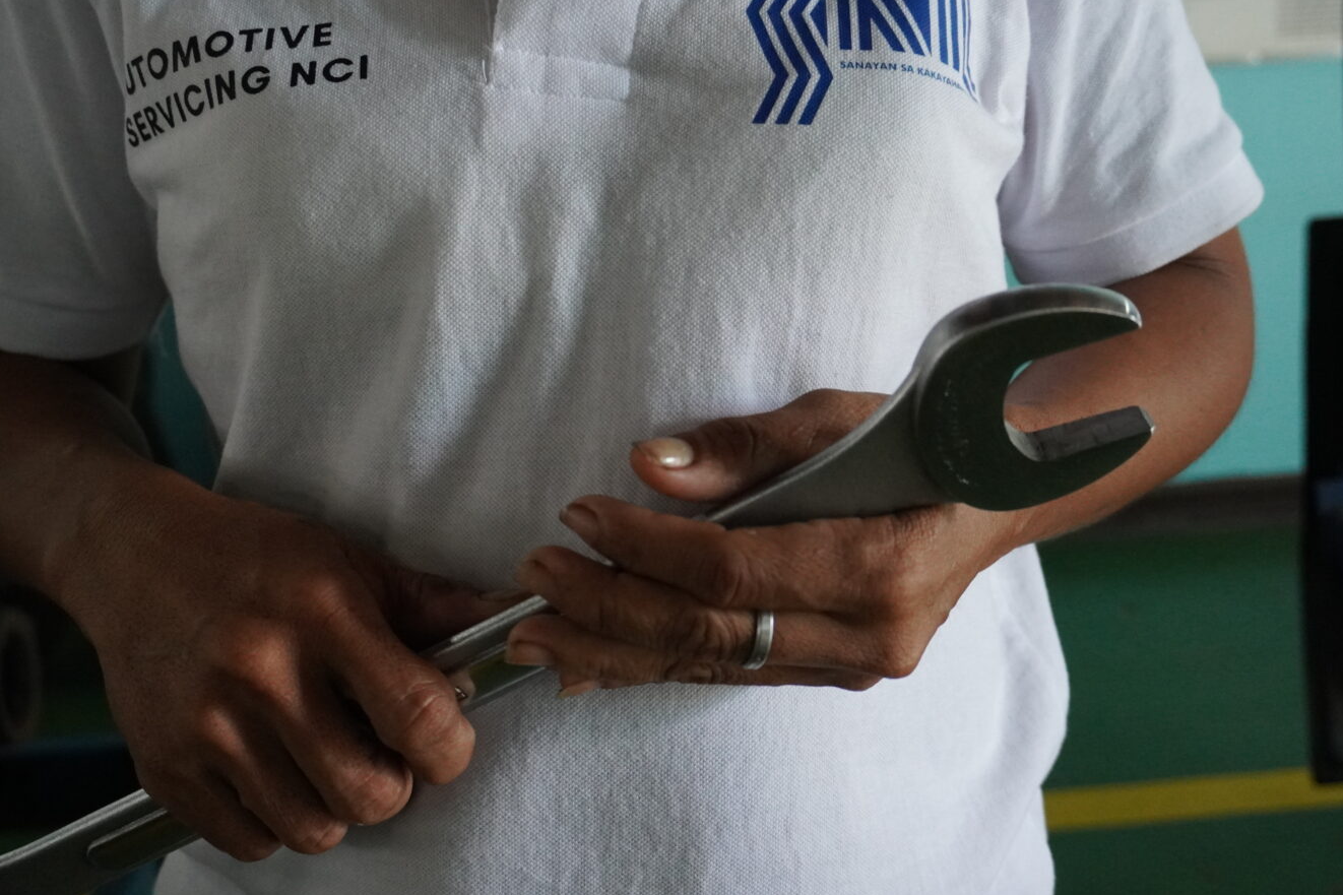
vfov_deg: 30.8
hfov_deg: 44.9
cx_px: 618
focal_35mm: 44
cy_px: 395
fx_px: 1626
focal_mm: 25
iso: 3200
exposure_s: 1/160
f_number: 4.5
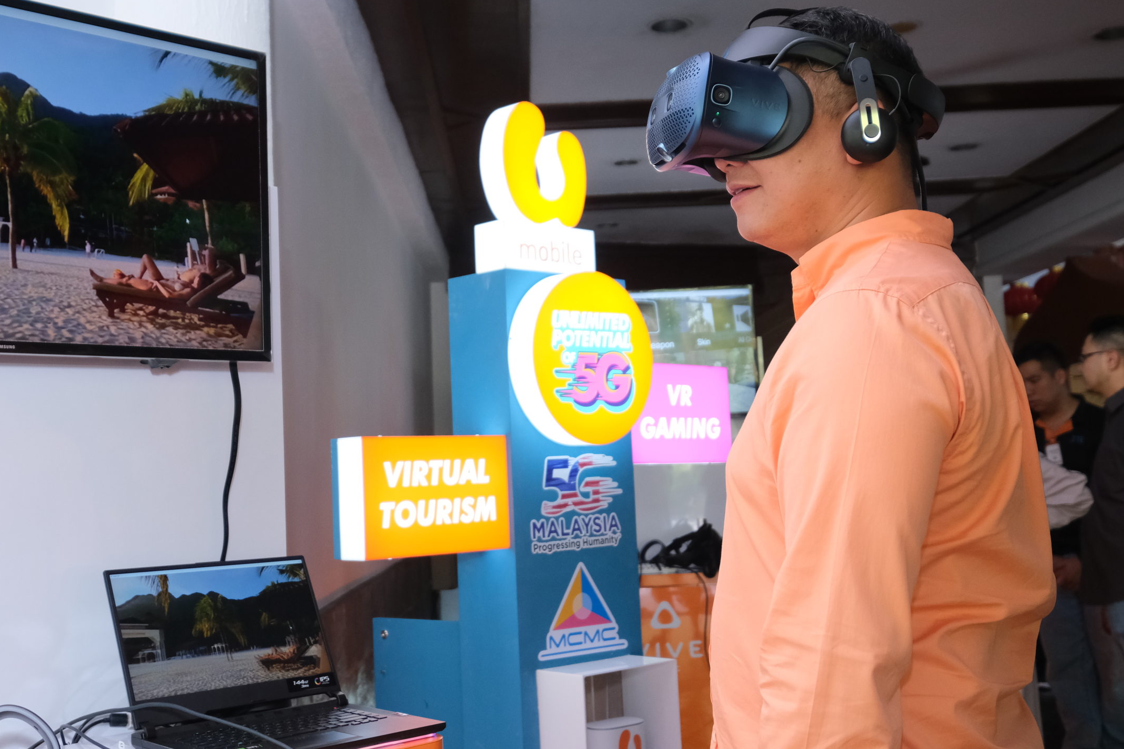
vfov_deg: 31.1
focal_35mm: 43
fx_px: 1343
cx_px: 484
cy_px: 315
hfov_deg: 45.3
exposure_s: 1/160
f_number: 4
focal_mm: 24
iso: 1600
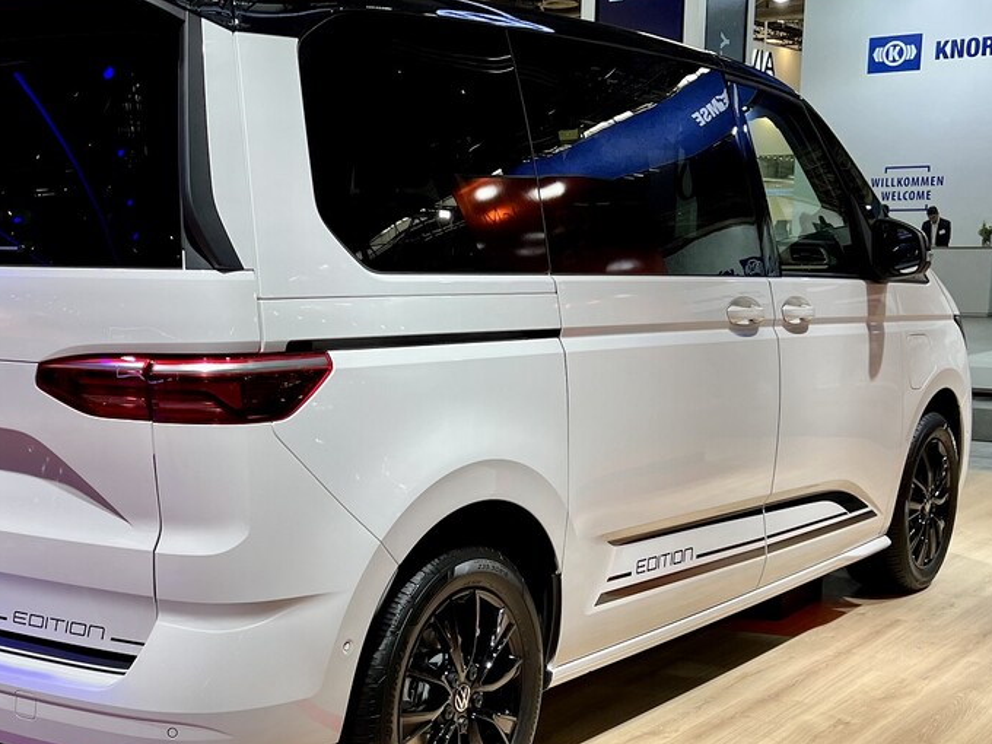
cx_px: 291
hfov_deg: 36.9
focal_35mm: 51
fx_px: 1462
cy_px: 483
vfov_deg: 28.4
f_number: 1.5
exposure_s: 1/300
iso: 50
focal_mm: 5.7
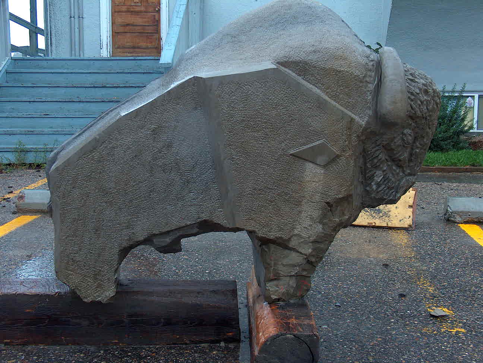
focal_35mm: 52
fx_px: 727
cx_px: 242
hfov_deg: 36.8
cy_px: 182
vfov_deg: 28.1
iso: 200
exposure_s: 1/96.1
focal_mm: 10.64
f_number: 4.09
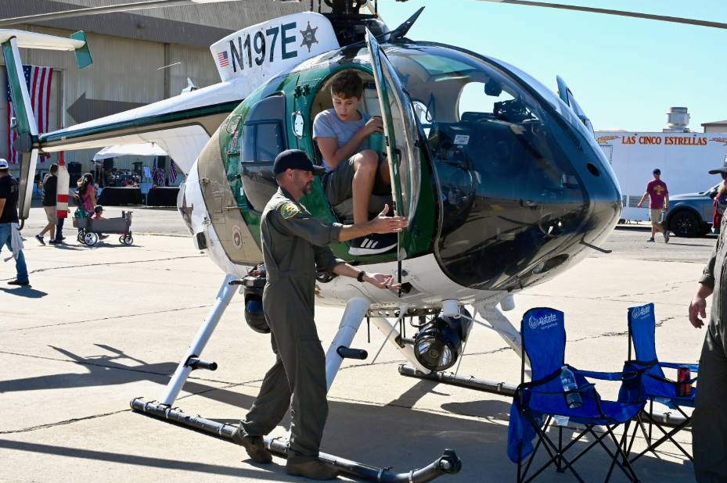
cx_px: 360
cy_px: 237
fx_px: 1130
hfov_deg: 35.7
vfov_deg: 24.2
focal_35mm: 56
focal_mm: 52
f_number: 18
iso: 2500
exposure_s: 1/1250
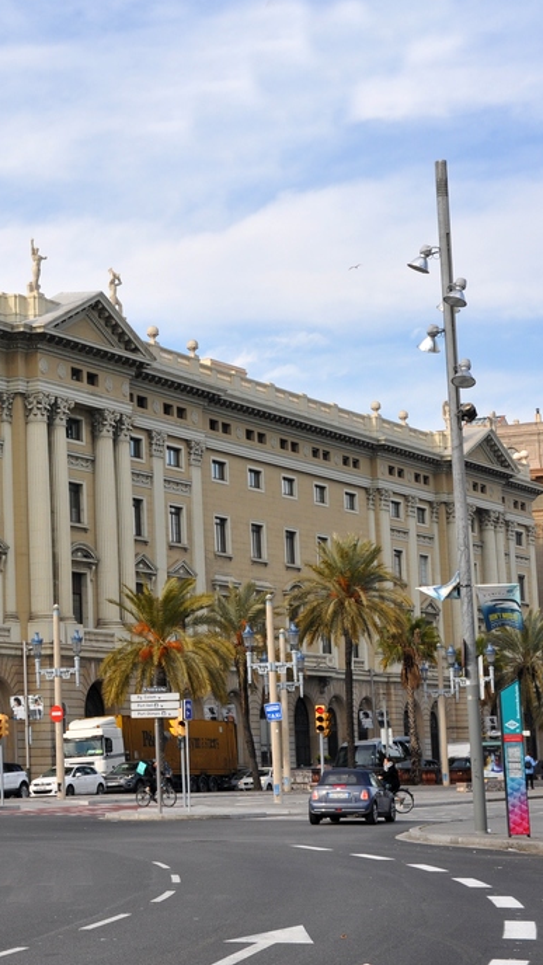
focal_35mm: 85
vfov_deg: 25.0
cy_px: 437
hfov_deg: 13.9
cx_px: -83
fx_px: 2174
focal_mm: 31
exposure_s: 1/320
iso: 200
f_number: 9
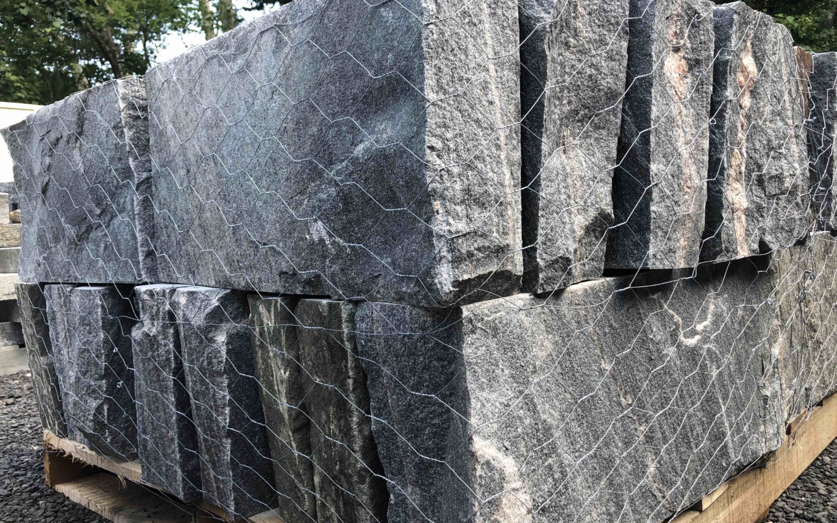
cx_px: 415
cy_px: 293
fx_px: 684
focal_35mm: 30
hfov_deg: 62.9
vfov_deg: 41.8
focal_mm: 3.99
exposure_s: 1/134
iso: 20
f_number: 1.8
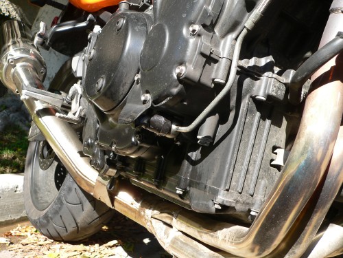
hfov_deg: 51.4
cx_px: 172
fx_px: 357
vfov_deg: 39.7
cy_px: 129
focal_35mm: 36
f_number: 3.7
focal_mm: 6
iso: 80
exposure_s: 1/125
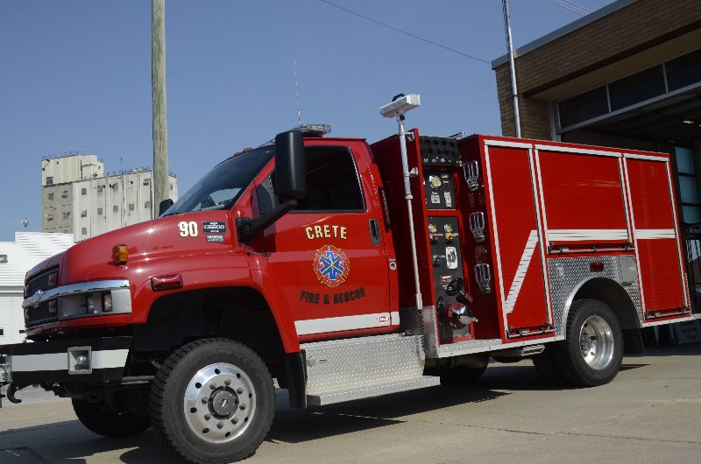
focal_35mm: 36
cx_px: 350
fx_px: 700
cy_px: 232
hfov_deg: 53.2
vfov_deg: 36.7
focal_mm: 24
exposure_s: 1/3200
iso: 400
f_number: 5.6
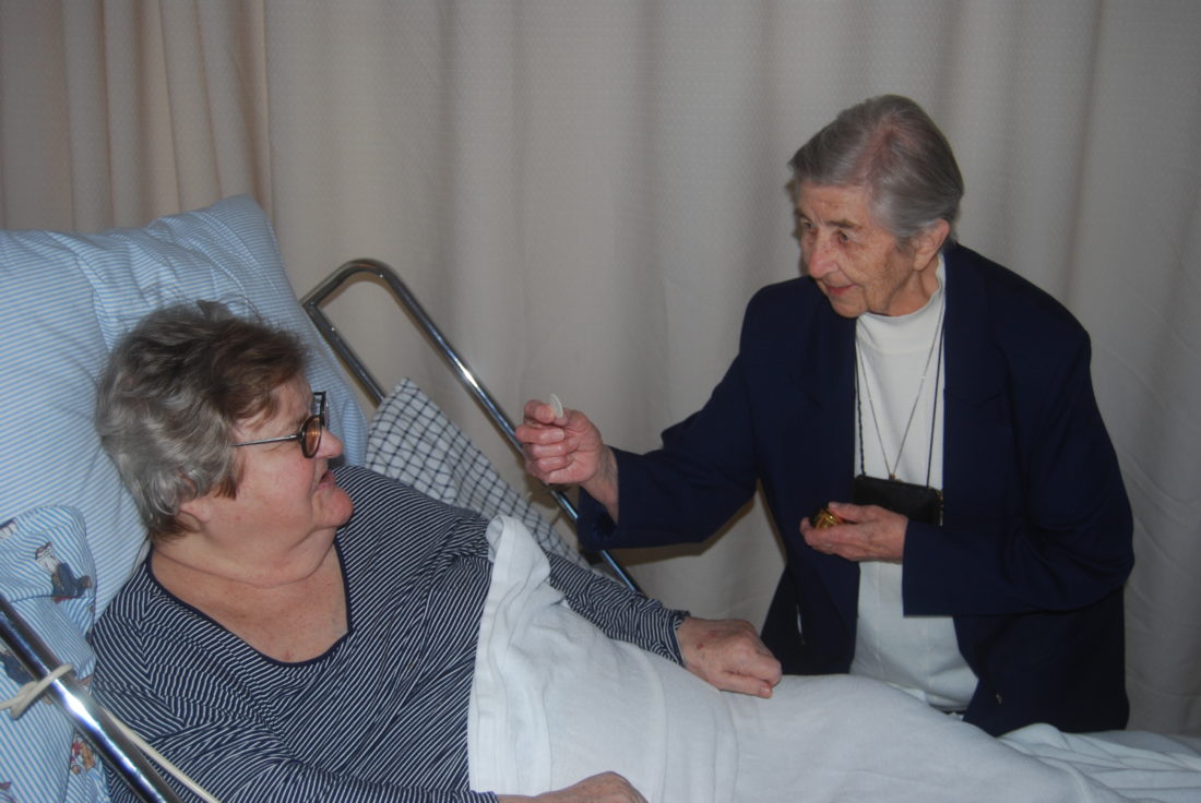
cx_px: 600
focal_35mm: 39
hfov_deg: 49.5
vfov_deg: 34.3
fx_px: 1302
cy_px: 402
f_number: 4.2
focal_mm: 26
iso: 200
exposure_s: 1/60
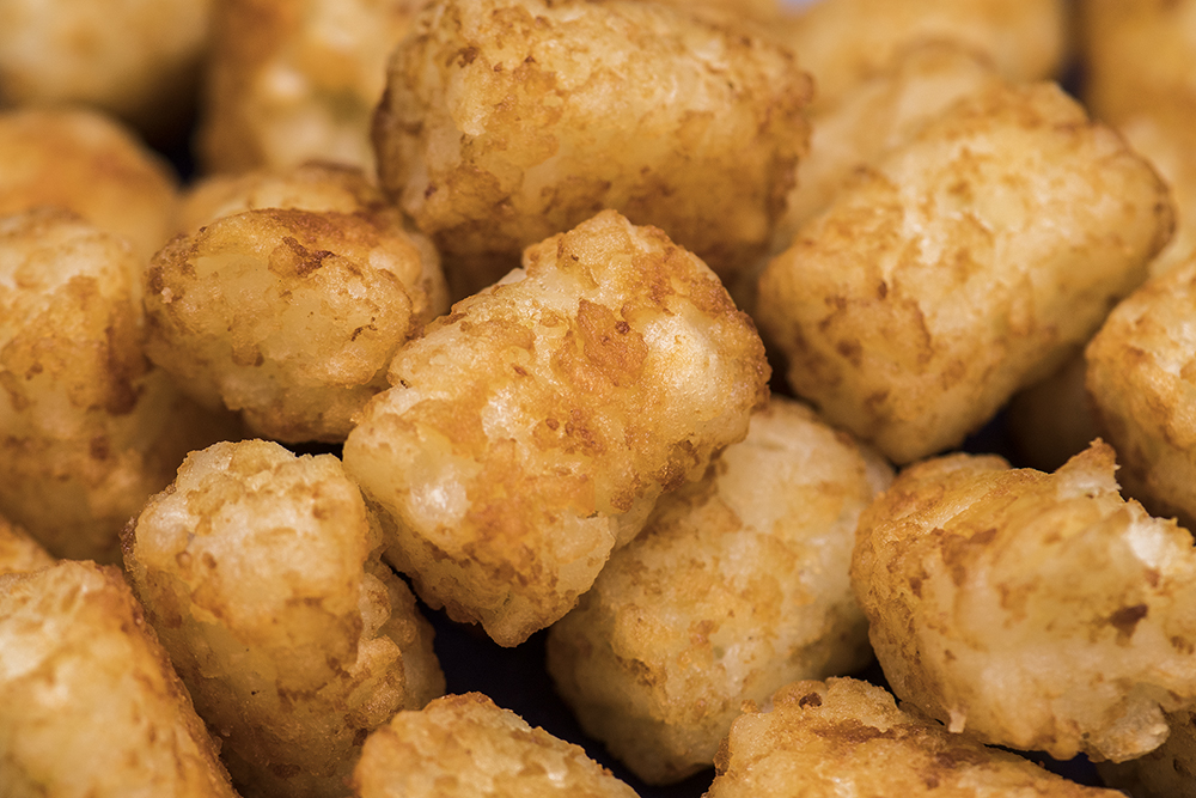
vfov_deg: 8.7
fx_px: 5233
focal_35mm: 158
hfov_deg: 13.0
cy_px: 399
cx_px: 598
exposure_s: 1/125
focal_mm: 105
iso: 500
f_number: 5.6
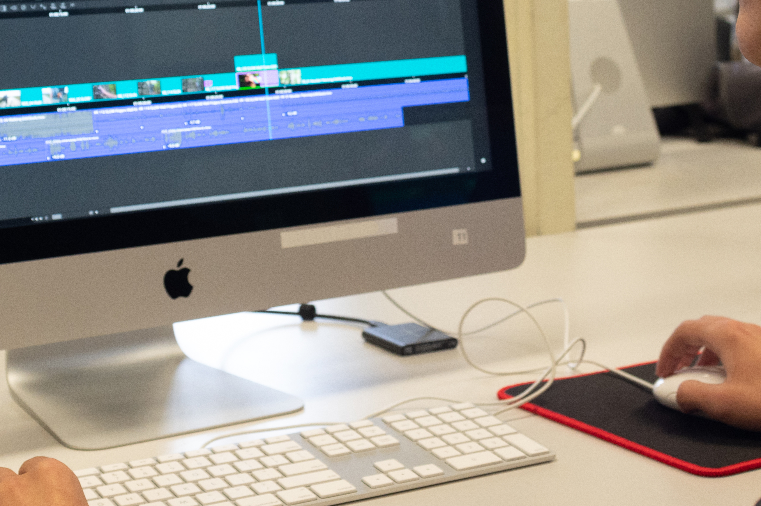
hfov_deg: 25.1
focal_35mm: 81
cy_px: 49
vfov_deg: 16.6
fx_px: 1711
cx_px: 384
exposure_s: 1/60
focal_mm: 35
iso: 1600
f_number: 6.3
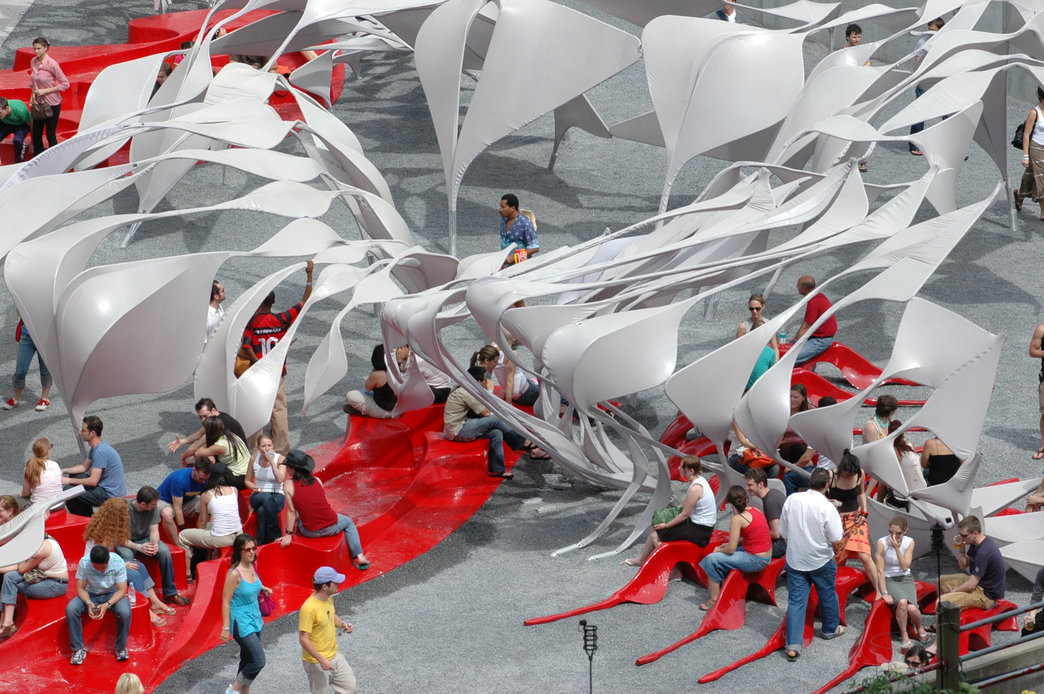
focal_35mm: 180
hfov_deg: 11.4
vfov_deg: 7.6
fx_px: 5215
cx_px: 522
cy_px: 347
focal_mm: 120
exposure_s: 1/400
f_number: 8
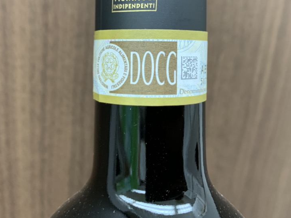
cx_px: 147
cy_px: 64
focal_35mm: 43
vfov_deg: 33.1
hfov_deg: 43.9
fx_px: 361
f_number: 1.8
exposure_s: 1/50
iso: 200
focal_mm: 4.25
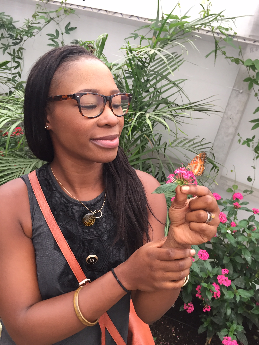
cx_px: 130
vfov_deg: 61.7
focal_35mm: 29
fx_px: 289
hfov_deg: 48.2
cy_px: 172
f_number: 2.2
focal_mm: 4.15
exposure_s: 1/33
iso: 100
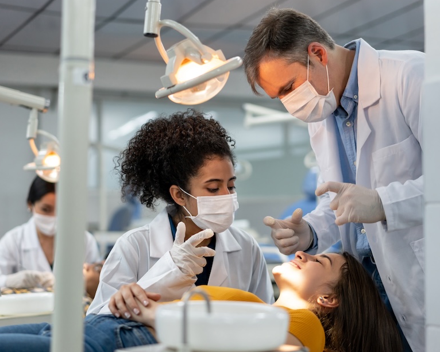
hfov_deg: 27.5
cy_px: 190
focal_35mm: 69
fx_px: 899
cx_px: 201
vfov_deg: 22.2
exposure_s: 1/500
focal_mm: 55
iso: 1000
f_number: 2
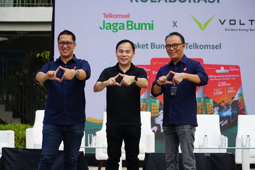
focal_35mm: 157
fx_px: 1112
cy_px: 85
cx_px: 128
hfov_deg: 13.1
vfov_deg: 8.7
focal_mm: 105
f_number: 5.6
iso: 100
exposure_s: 1/160
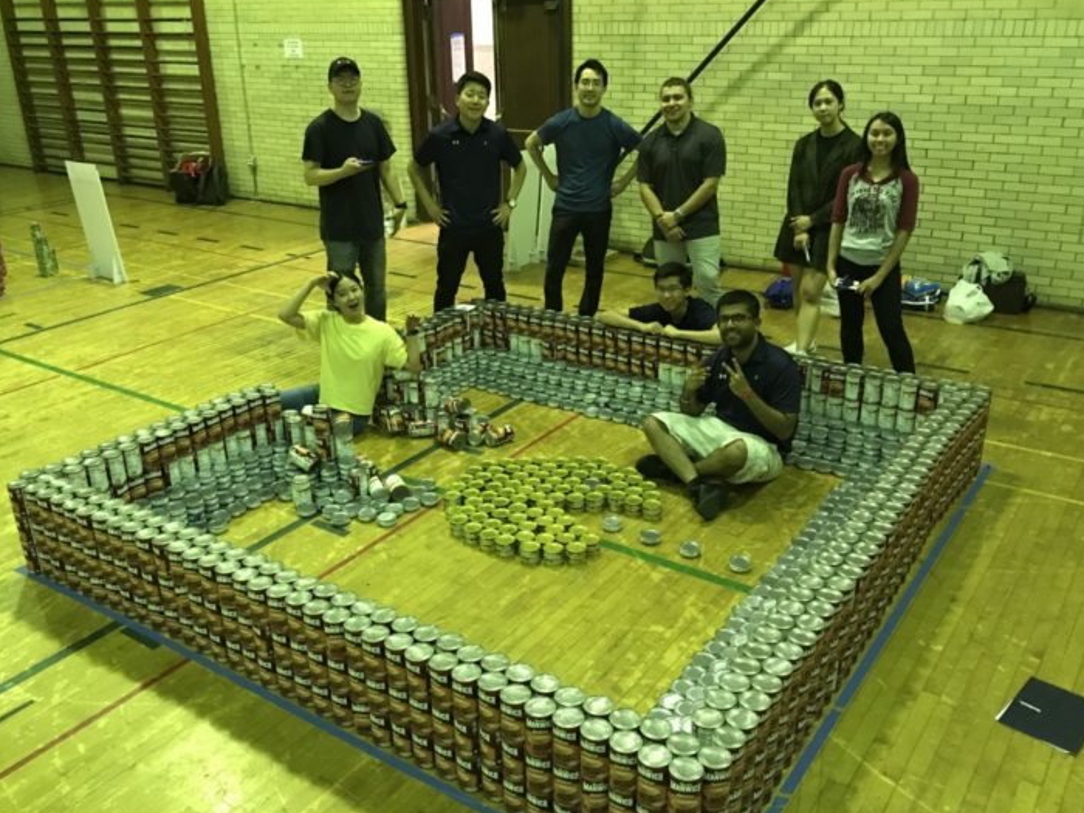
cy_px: 418
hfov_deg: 56.8
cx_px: 519
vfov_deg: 44.2
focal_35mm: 32
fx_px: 1002
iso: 80
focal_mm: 3.99
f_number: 1.8
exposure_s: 1/5
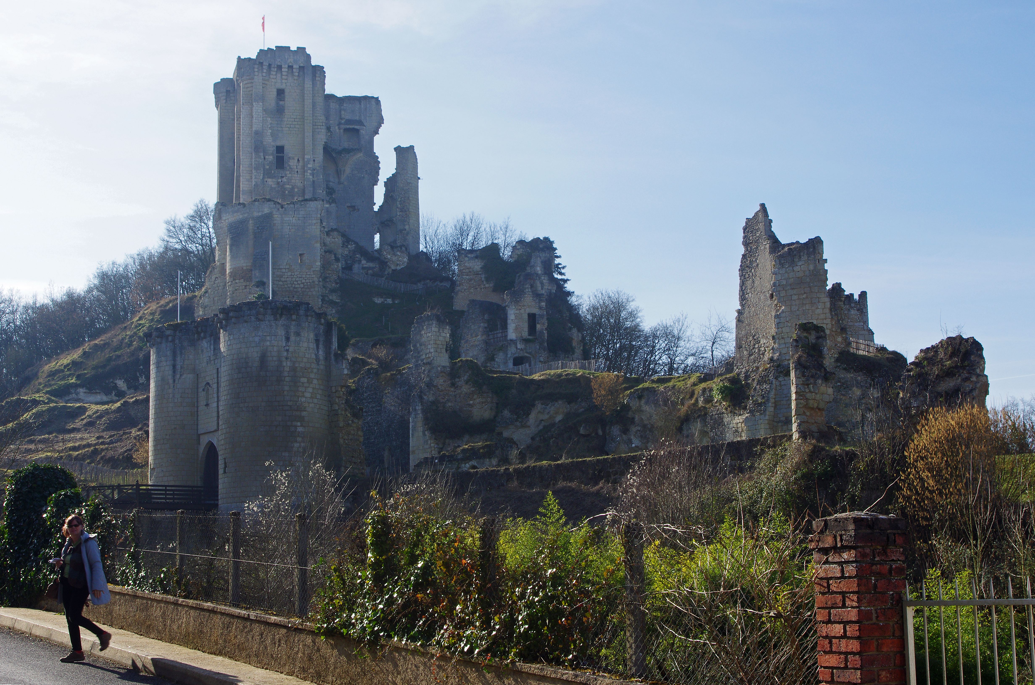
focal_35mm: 52
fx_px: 1506
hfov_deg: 37.9
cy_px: 342
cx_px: 518
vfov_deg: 25.6
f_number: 14
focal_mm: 35
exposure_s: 1/125
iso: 200
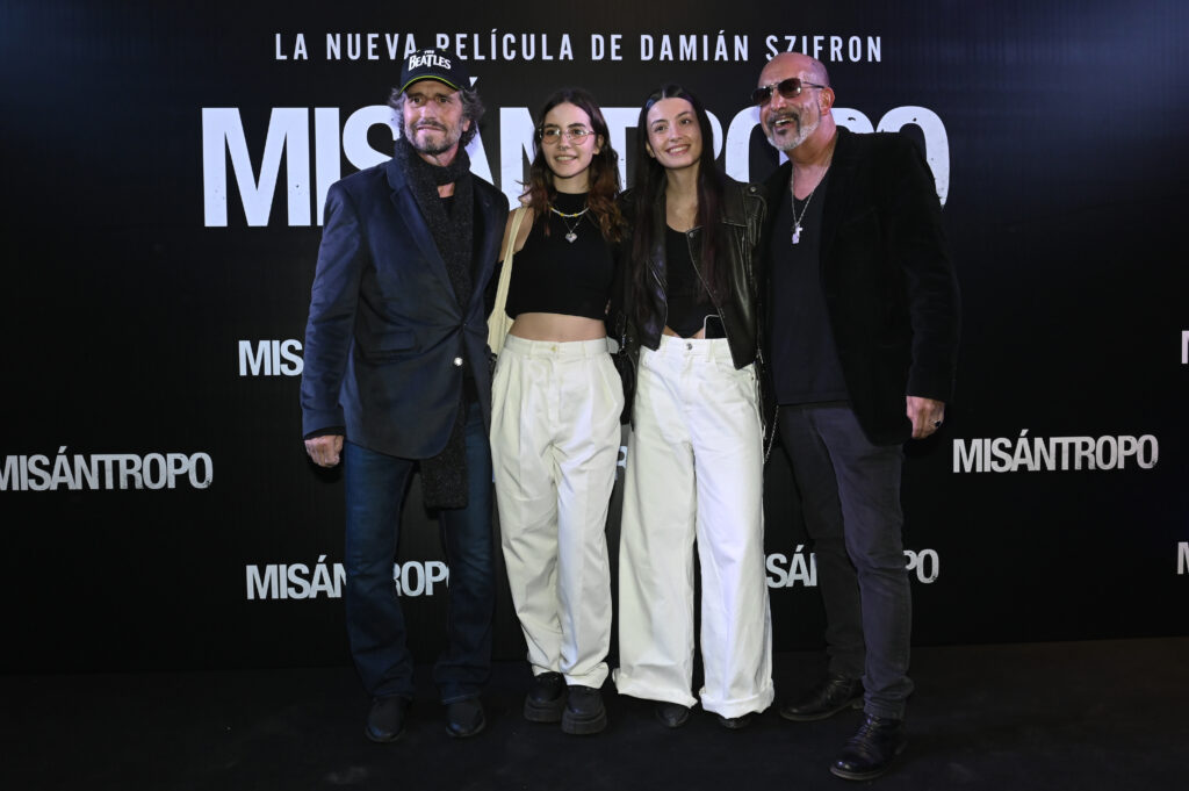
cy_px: 396
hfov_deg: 67.4
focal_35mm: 27
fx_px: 891
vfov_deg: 47.9
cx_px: 594
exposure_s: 1/160
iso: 3200
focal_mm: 27
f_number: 9
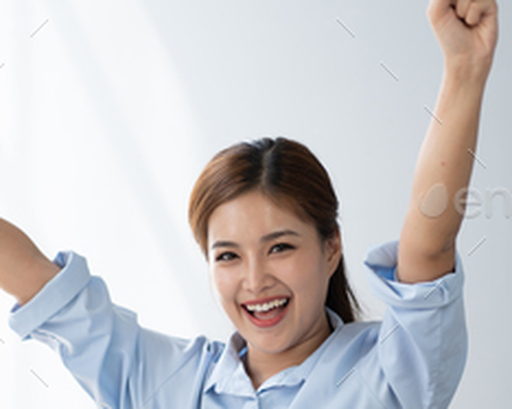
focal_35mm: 201
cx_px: 182
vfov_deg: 7.7
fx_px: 3045
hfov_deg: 9.6
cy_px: 303
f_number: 1.8
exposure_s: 1/400
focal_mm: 85
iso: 160
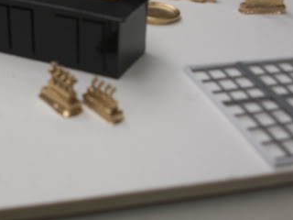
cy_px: 100
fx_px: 609
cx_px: 42
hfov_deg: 26.3
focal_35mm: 72
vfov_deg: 20.4
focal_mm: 6.3
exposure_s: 1/100
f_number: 2.8
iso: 100
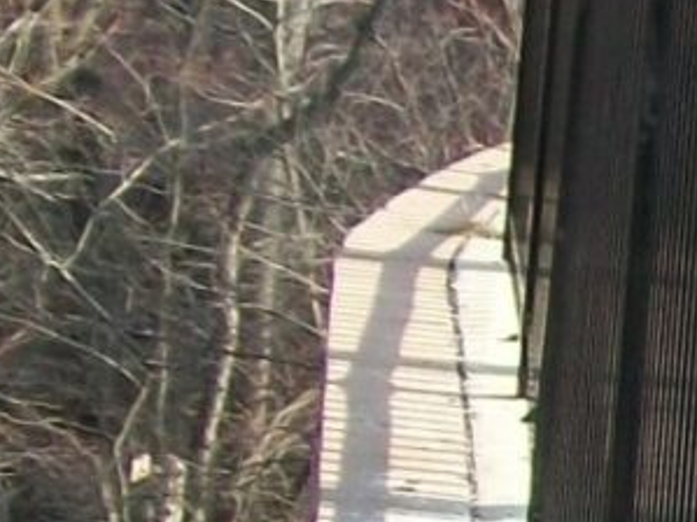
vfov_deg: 6.8
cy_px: 825
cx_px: 2082
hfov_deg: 8.0
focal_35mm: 214
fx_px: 4307
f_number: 2.9
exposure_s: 1/320
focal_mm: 5.7
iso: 80
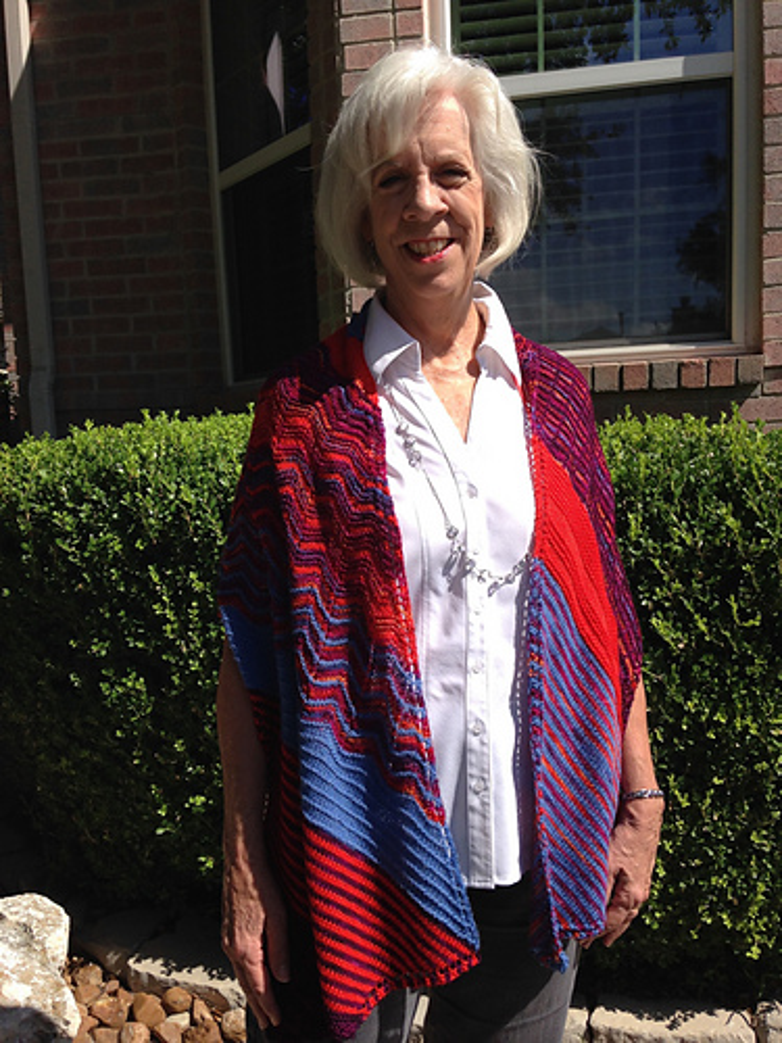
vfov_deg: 55.4
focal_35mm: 33
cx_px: 391
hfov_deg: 42.9
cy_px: 522
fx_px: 994
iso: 50
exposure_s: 1/1642
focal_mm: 4.12
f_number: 2.4
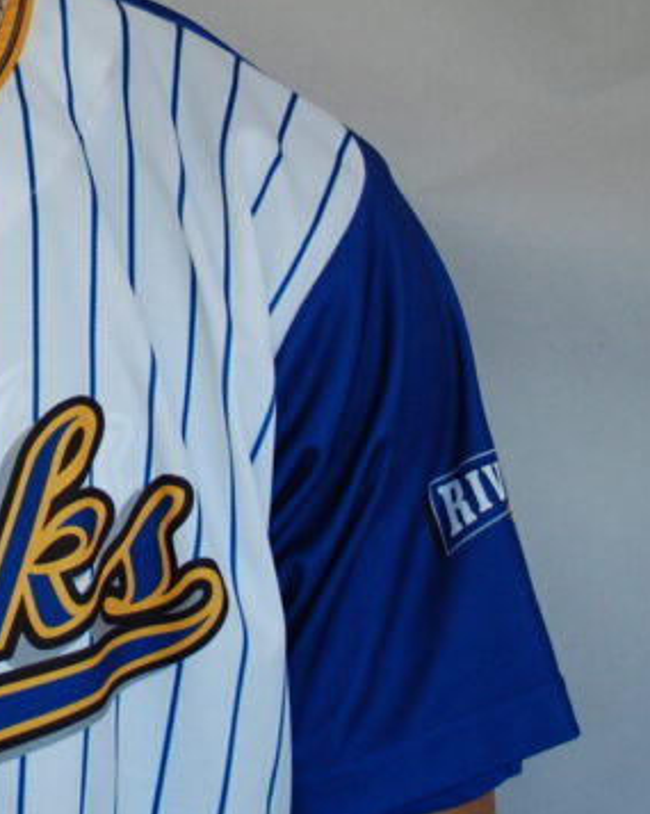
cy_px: -27
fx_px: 3419
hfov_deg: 10.5
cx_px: -271
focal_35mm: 142
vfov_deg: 13.4
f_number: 4.8
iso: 400
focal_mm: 30
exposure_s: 1/60
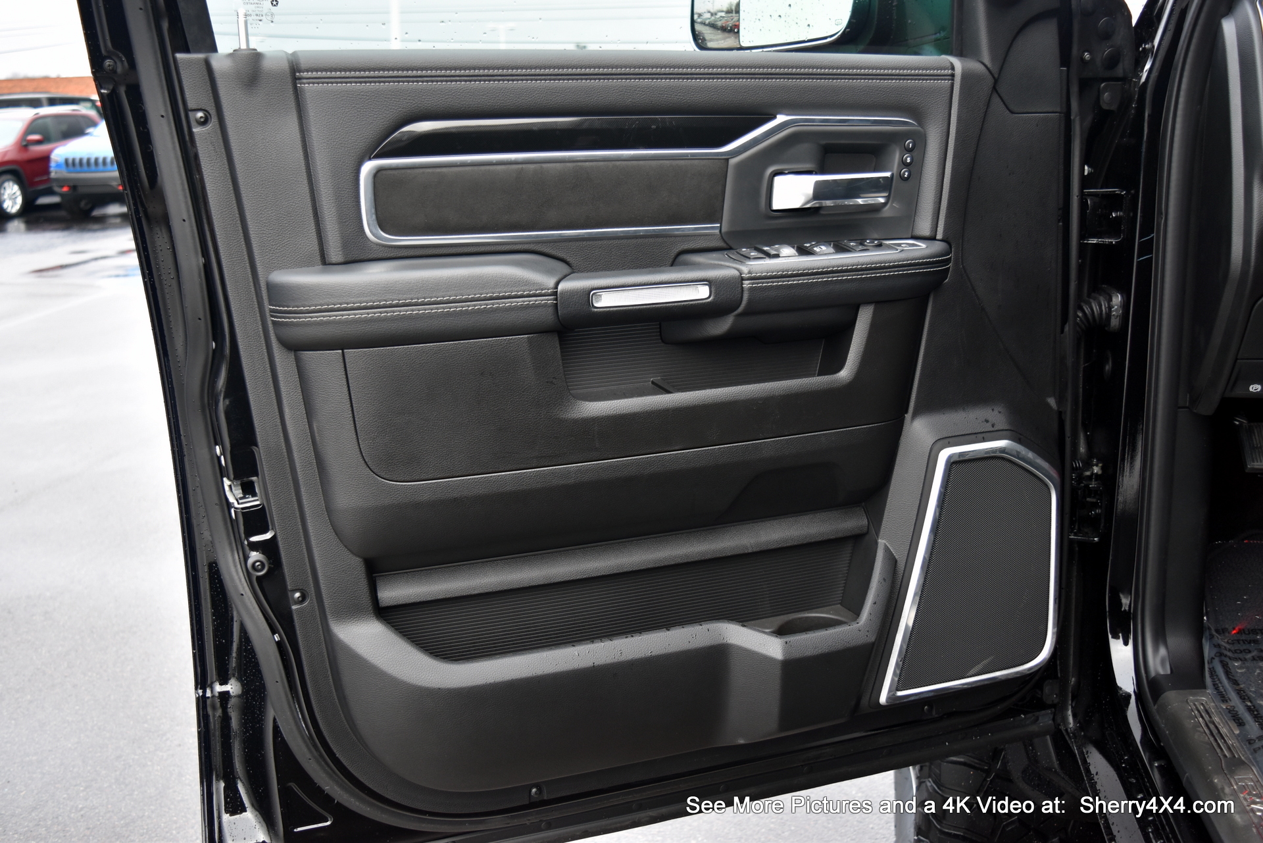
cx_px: 632
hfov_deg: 53.1
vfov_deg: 36.9
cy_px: 422
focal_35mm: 36
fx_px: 1263
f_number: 4
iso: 400
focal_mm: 24
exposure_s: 1/60
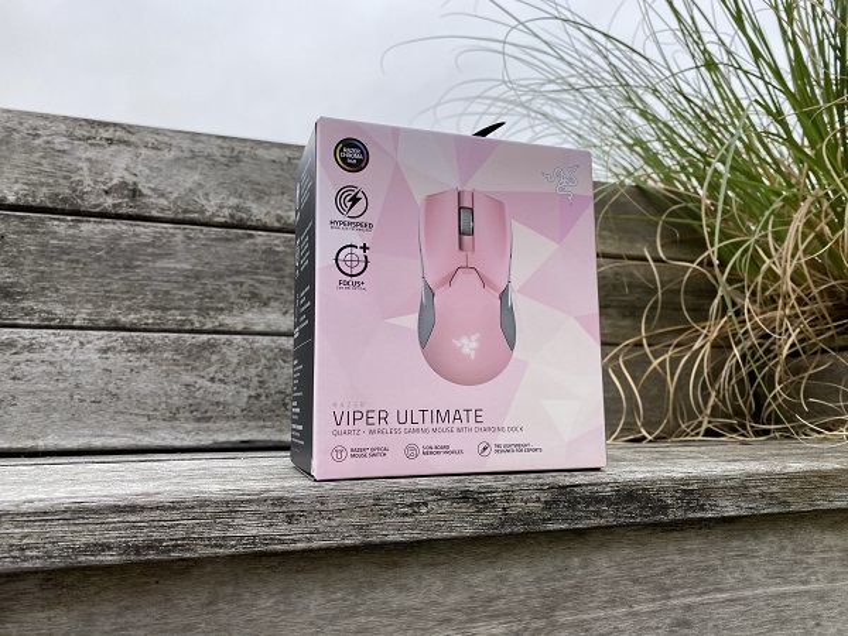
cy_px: 318
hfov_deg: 67.3
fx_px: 637
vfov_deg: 53.1
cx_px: 424
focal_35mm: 26
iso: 40
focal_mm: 4.25
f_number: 1.8
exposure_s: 1/121
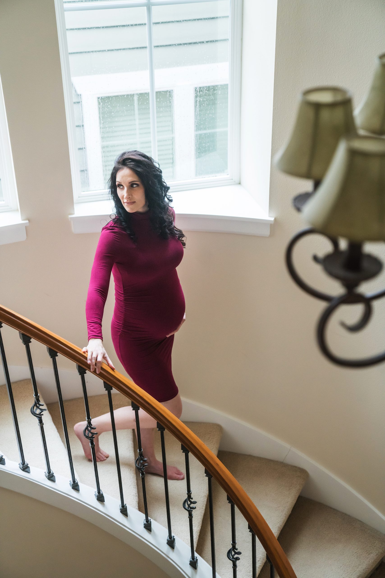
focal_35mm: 55
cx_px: 192
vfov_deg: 36.2
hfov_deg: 24.6
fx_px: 882
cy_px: 289
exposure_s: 1/400
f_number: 2.8
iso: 2500
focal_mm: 55
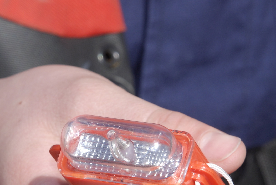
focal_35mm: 435
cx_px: 154
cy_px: 163
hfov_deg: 4.7
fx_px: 3340
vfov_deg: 3.2
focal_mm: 120
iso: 250
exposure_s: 1/250
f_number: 13
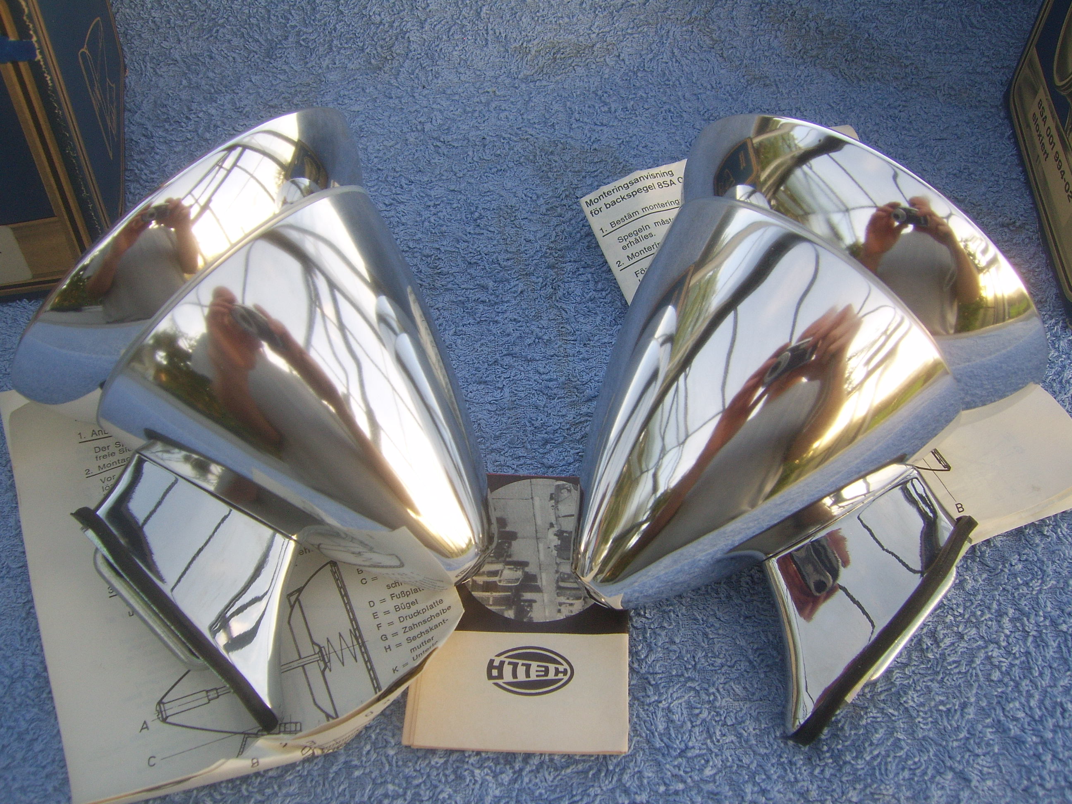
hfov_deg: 49.0
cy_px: 402
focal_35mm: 38
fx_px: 1177
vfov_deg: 37.7
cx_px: 536
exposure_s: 1/80
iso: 50
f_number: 4
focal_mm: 7.8
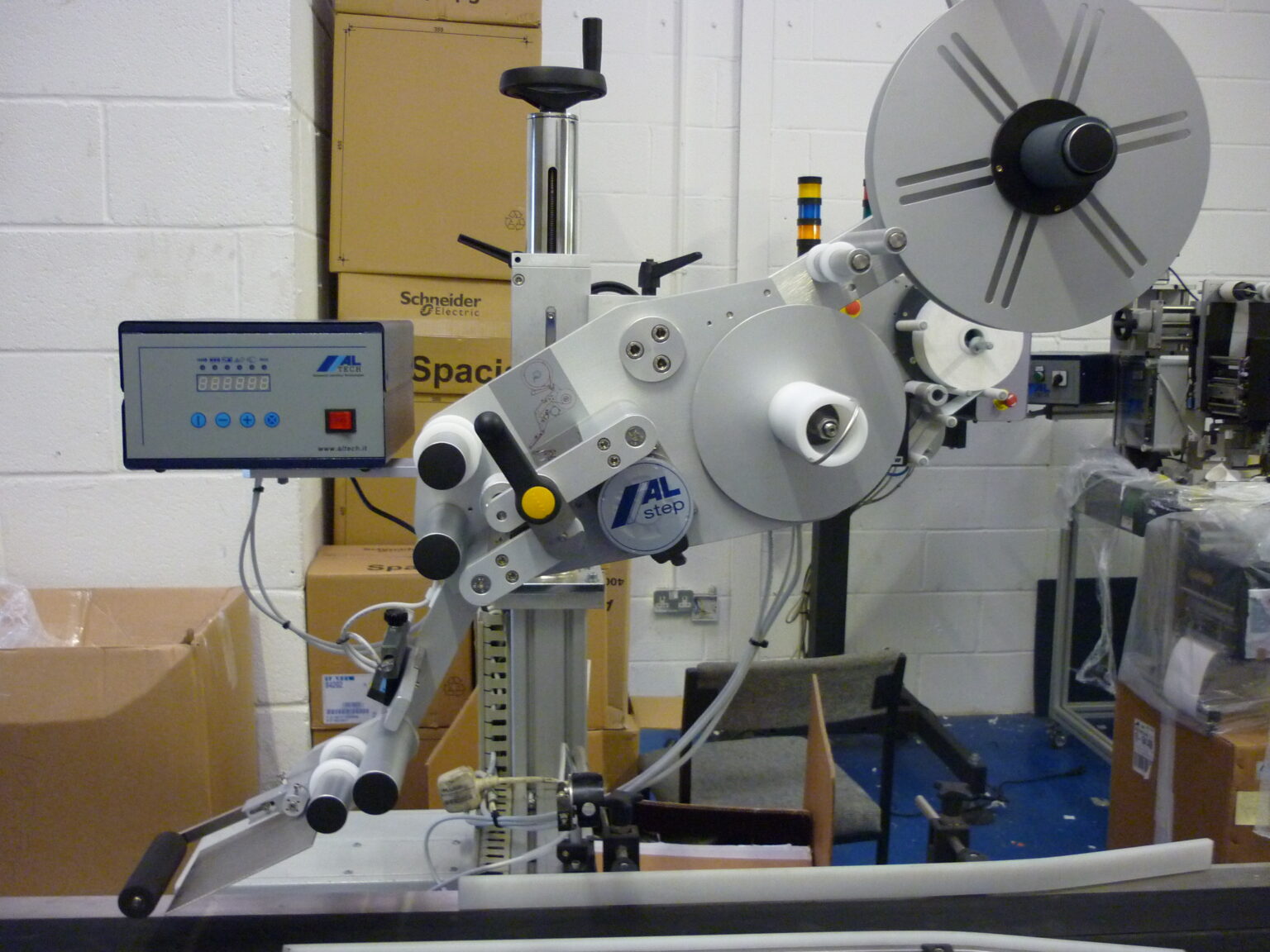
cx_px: 635
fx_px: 1211
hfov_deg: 55.4
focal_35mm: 33
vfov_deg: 42.9
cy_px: 476
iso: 400
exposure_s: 1/10
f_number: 2.8
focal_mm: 5.5
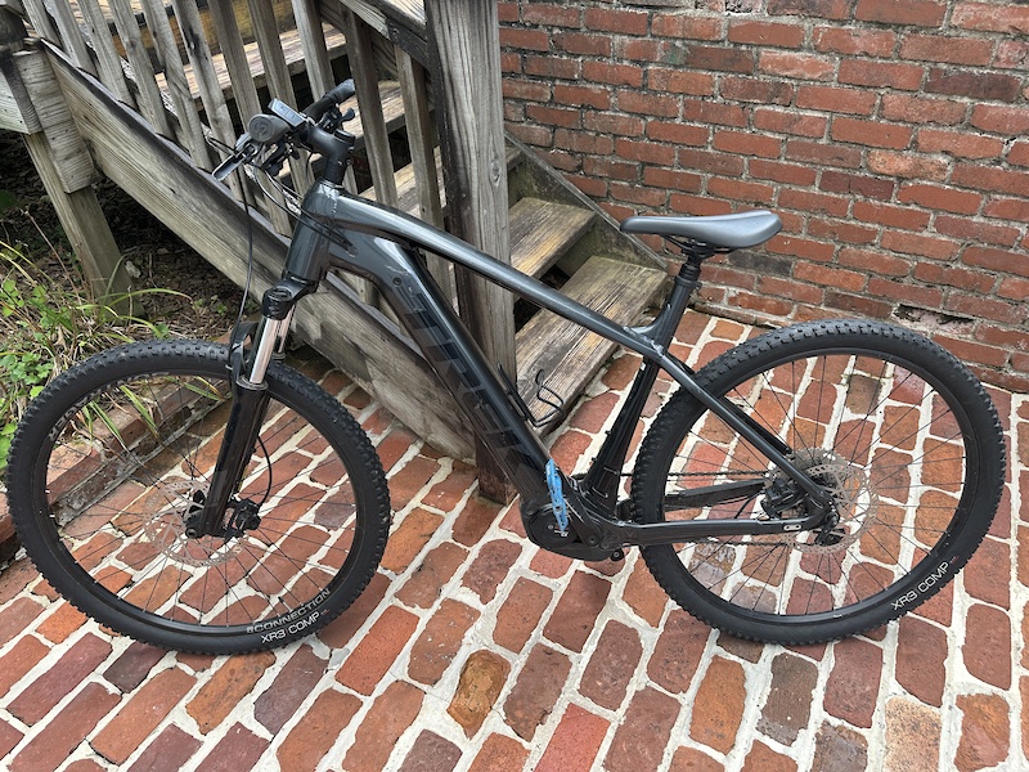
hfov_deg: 71.6
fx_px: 713
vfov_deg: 56.8
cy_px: 386
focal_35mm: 24
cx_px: 514
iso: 80
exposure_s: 1/580
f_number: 1.78
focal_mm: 6.86
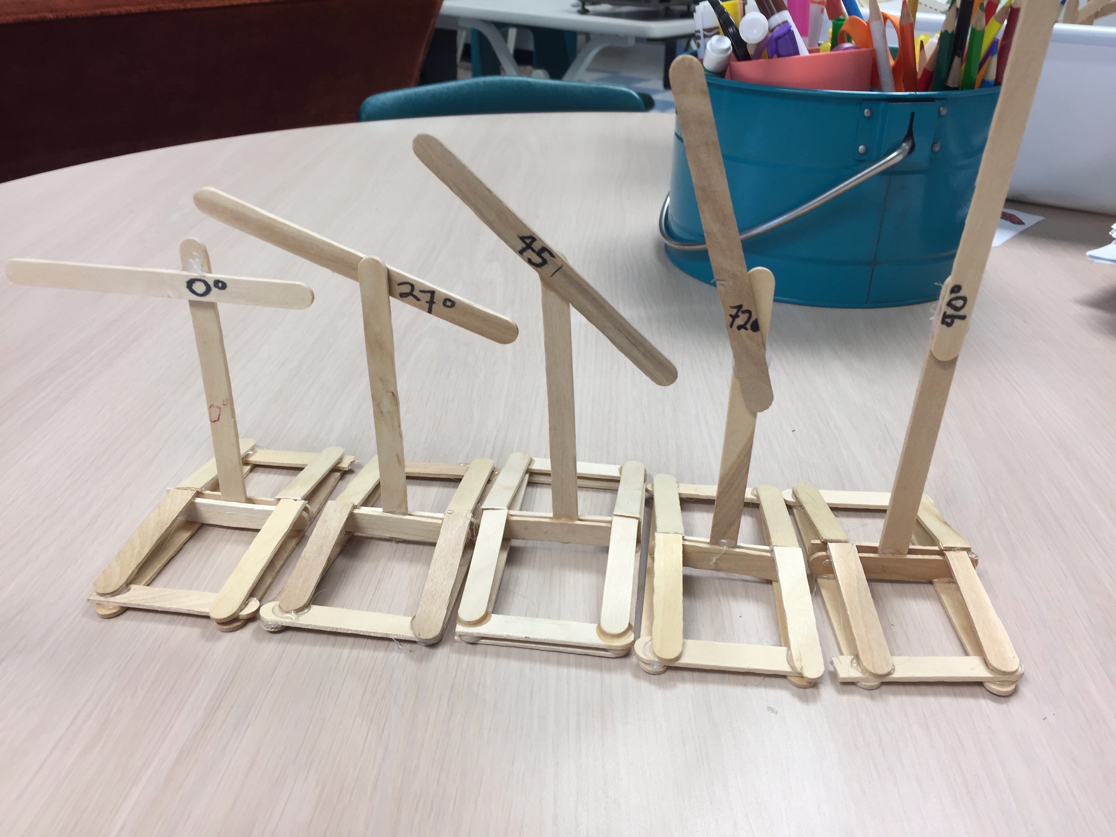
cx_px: 558
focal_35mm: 29
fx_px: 935
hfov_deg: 61.7
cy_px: 418
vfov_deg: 48.2
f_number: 2.2
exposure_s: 1/33
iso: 40
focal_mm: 4.15
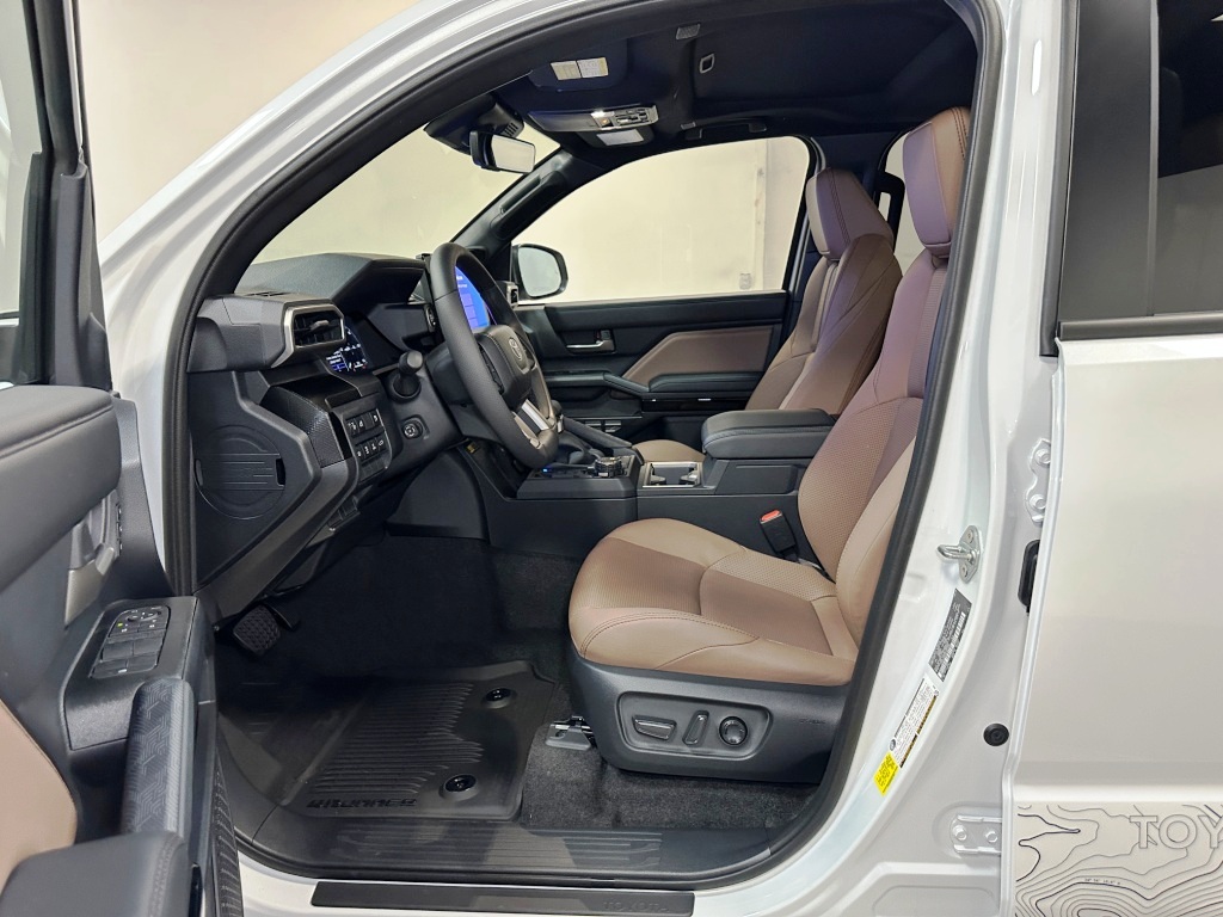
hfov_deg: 71.6
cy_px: 458
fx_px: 848
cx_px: 612
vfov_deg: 56.8
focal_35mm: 24
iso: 400
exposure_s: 1/60
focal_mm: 6.86
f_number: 1.78
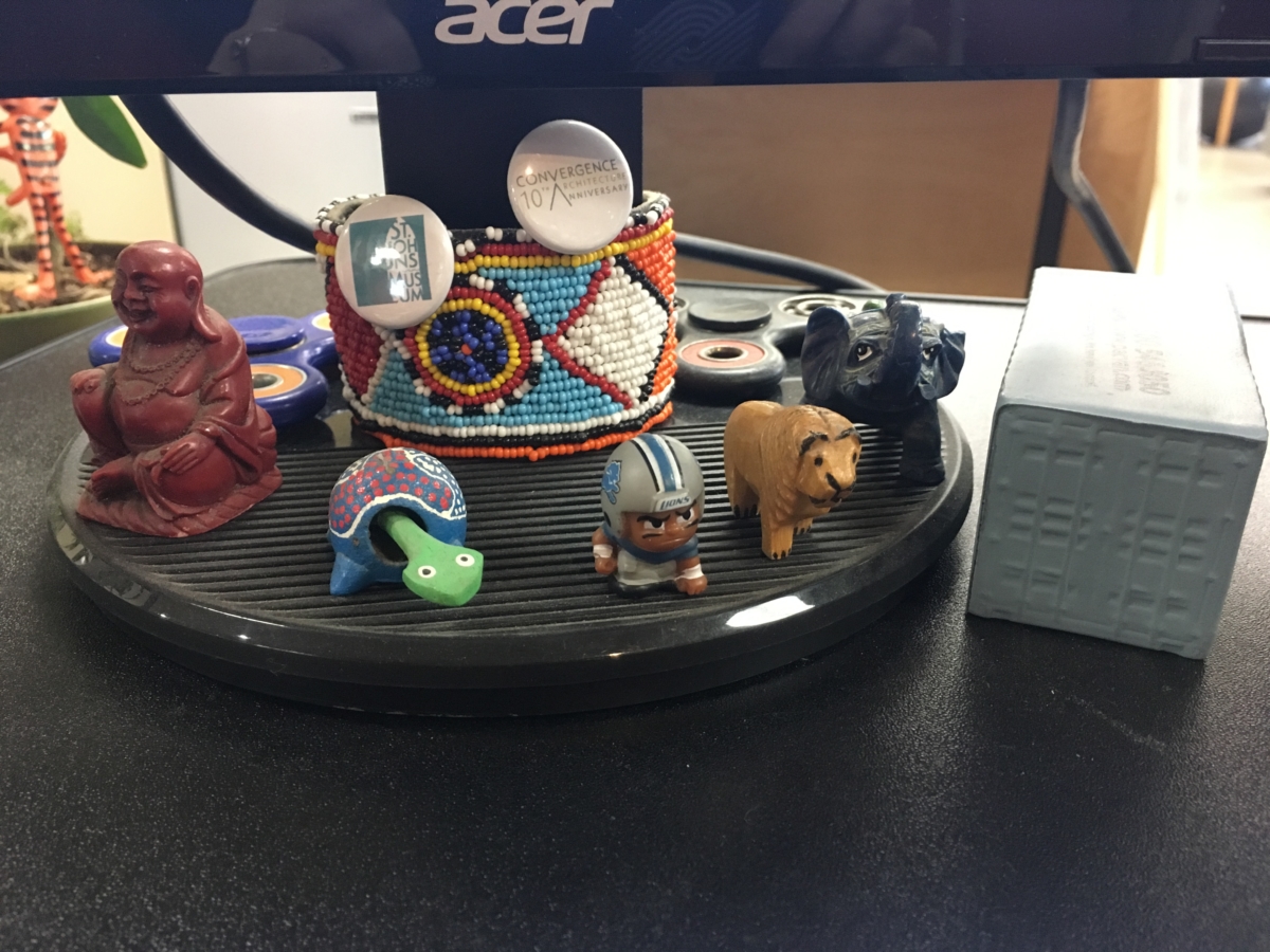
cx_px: 635
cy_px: 476
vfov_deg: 48.2
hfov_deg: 61.7
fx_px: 1064
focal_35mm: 29
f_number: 2.2
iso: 200
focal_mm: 4.15
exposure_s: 1/15
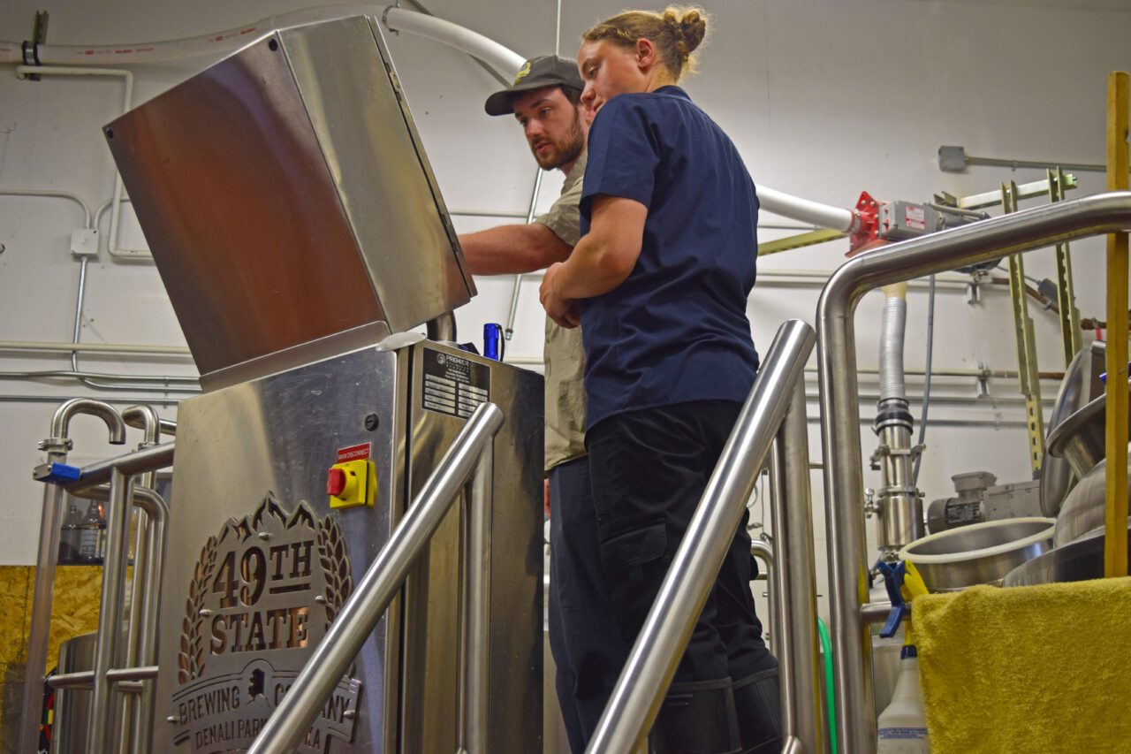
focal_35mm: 45
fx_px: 1413
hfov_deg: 43.6
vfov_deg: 29.9
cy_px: 377
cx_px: 566
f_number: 5
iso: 400
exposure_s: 1/100
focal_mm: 30
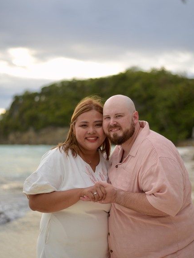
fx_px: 448
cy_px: 133
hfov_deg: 24.4
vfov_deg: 32.2
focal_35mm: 60
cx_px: 106
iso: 100
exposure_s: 1/800
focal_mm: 50
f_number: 1.8
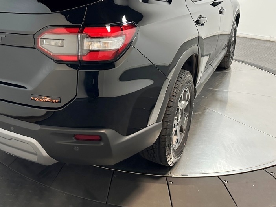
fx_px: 279
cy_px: 58
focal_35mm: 35
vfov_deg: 39.9
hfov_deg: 51.2
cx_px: 82
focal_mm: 6.86
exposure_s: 1/60
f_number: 1.78
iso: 800
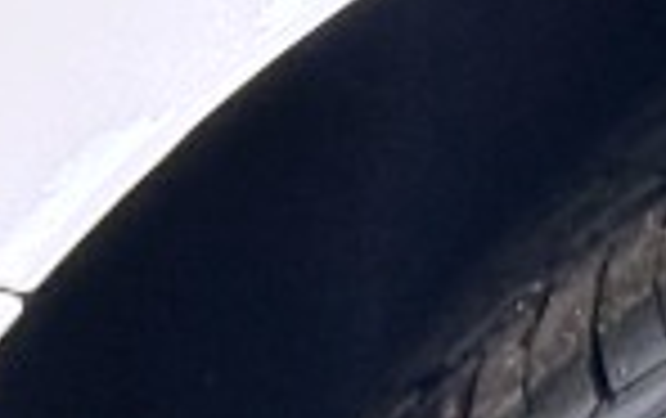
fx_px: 6381
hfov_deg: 5.7
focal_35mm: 351
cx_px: 1616
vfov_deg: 3.6
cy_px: 1483
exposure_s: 1/24
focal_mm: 6.86
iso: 640
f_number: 1.78
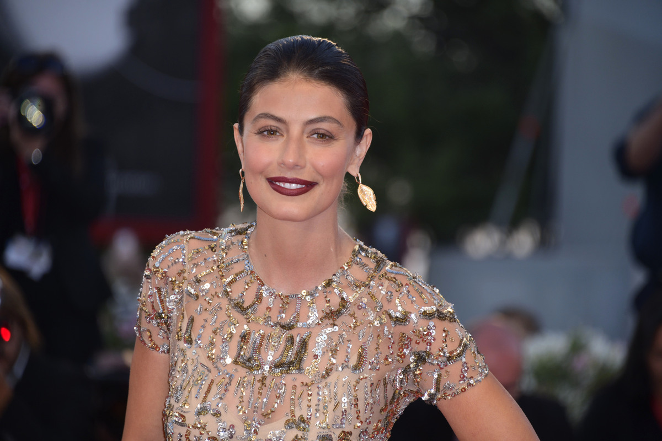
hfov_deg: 6.9
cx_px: 331
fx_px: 5516
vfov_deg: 4.6
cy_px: 220
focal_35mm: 300
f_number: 6.3
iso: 500
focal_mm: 300
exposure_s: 1/250
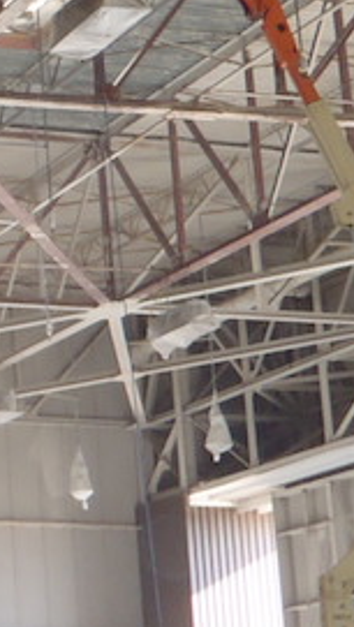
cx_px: -733
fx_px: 2247
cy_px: 146
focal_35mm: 135
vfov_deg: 15.8
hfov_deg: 7.7
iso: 64
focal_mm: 5
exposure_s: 1/40
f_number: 3.5
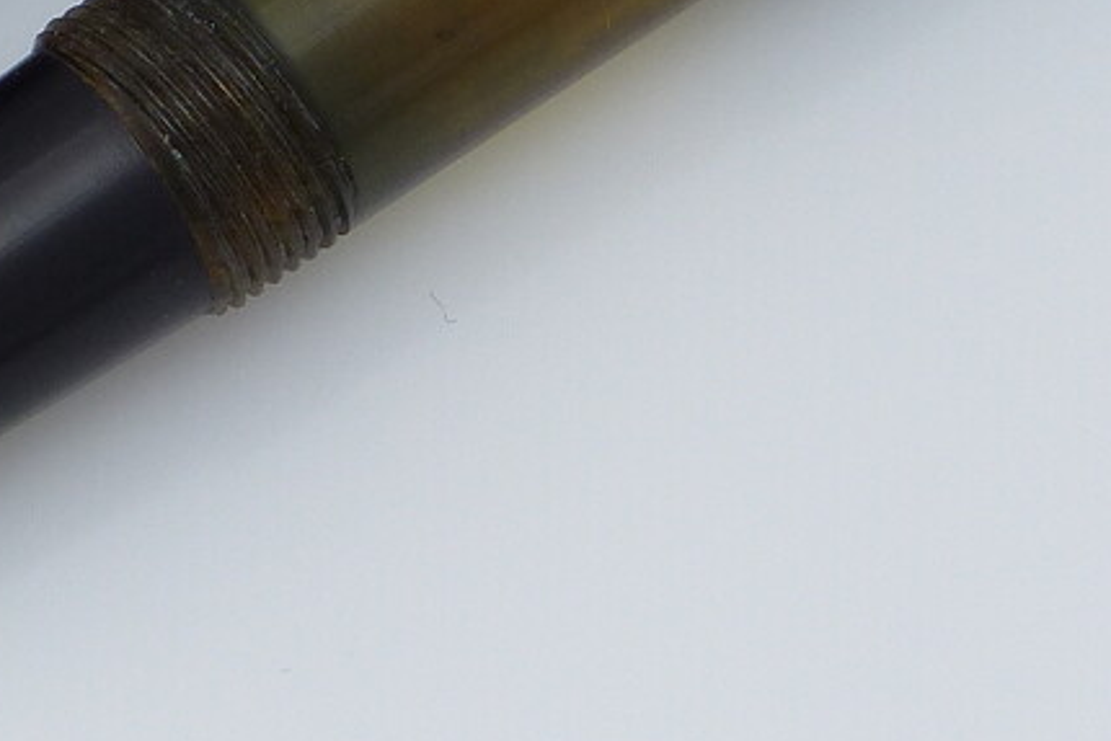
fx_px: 40347
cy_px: -302
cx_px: 457
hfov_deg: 1.6
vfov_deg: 1.1
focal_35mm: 1307
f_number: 4
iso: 100
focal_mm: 60.8
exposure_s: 1/160
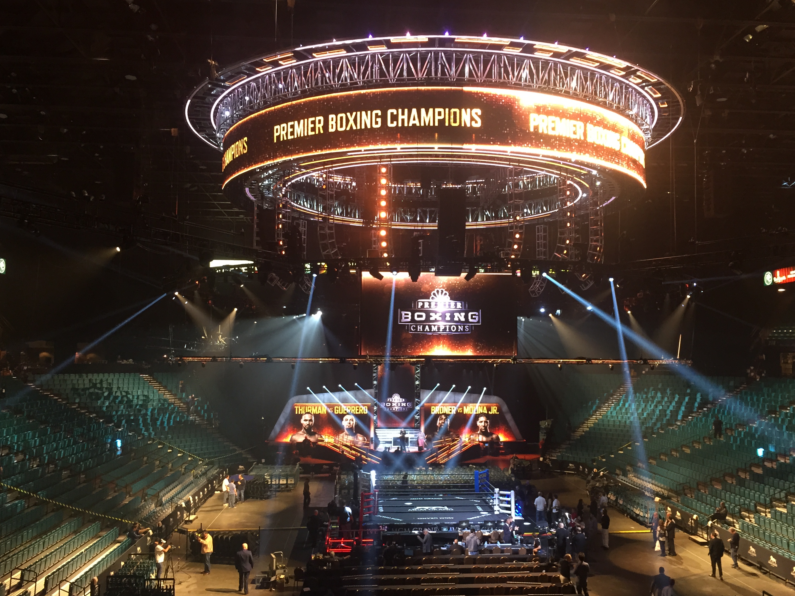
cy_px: 318
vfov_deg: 42.9
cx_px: 428
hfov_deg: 55.3
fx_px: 758
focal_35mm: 33
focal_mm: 4.15
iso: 100
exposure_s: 1/30
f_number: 2.2
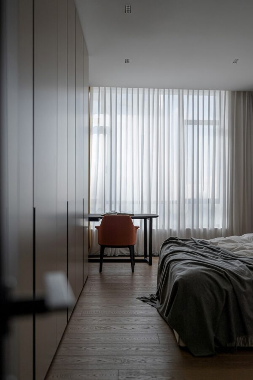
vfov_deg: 54.4
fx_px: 369
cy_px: 190
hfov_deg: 37.9
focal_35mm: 35
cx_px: 126
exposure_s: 1/1000
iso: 400
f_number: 2.8
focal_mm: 35
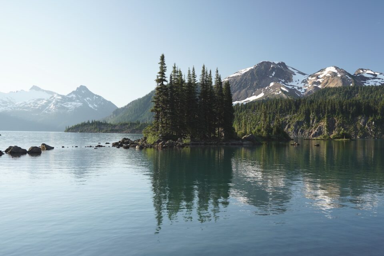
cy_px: 128
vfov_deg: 36.9
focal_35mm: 36
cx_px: 192
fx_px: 384
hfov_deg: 53.1
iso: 100
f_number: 5.6
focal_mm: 24
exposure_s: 1/80
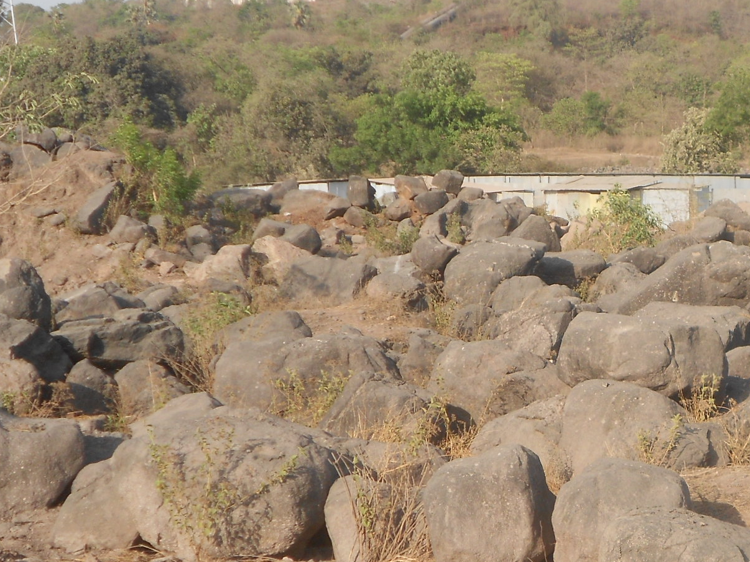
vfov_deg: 18.1
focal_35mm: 81
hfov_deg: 23.8
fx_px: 1755
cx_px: 598
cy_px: 392
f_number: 4.2
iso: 80
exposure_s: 1/400
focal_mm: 7.9
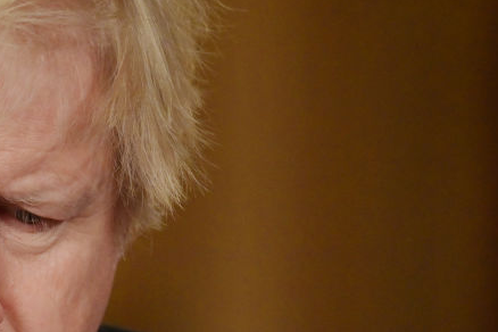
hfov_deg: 1.8
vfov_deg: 1.2
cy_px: 295
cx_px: -32
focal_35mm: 1168
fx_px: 16156
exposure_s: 1/320
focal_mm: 500
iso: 5000
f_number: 5.6
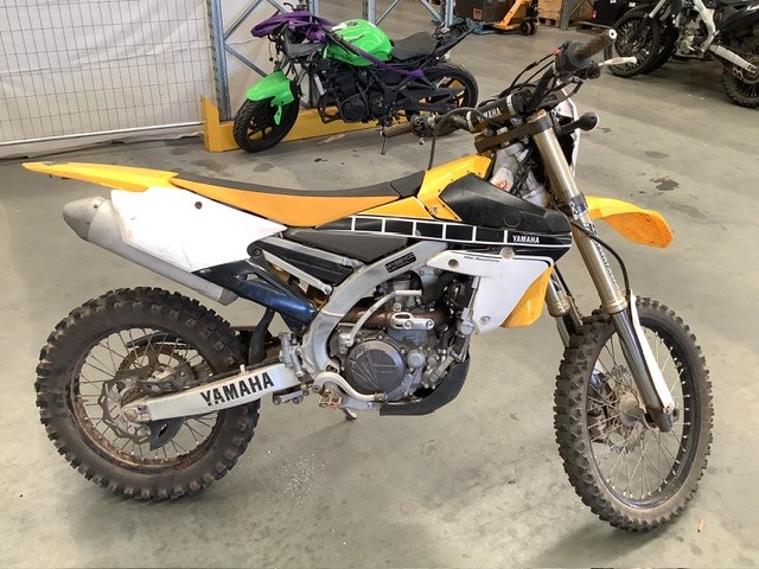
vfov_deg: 45.4
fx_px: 680
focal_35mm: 31
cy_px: 284
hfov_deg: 58.4
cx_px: 380
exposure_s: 1/50
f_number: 2.4
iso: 100
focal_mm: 3.3
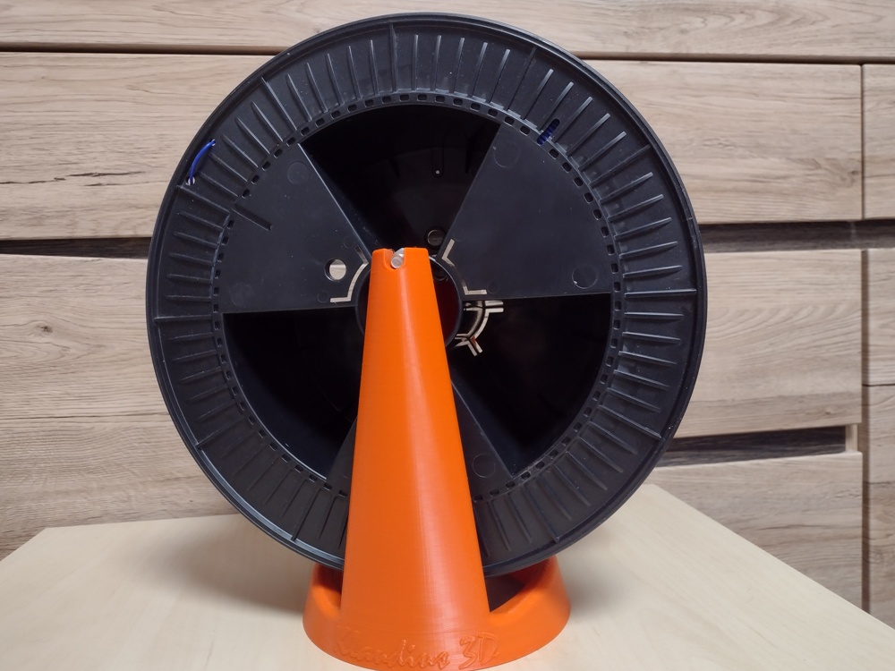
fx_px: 698
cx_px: 448
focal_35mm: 27
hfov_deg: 65.3
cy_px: 336
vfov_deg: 51.4
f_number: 1.7
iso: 284
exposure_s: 1/50
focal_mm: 4.71
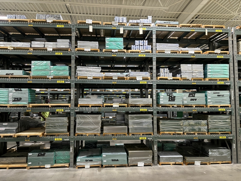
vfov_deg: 53.1
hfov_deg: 67.3
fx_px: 181
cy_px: 90
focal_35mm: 26
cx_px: 120
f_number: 1.6
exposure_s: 1/60
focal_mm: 5.96
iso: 320
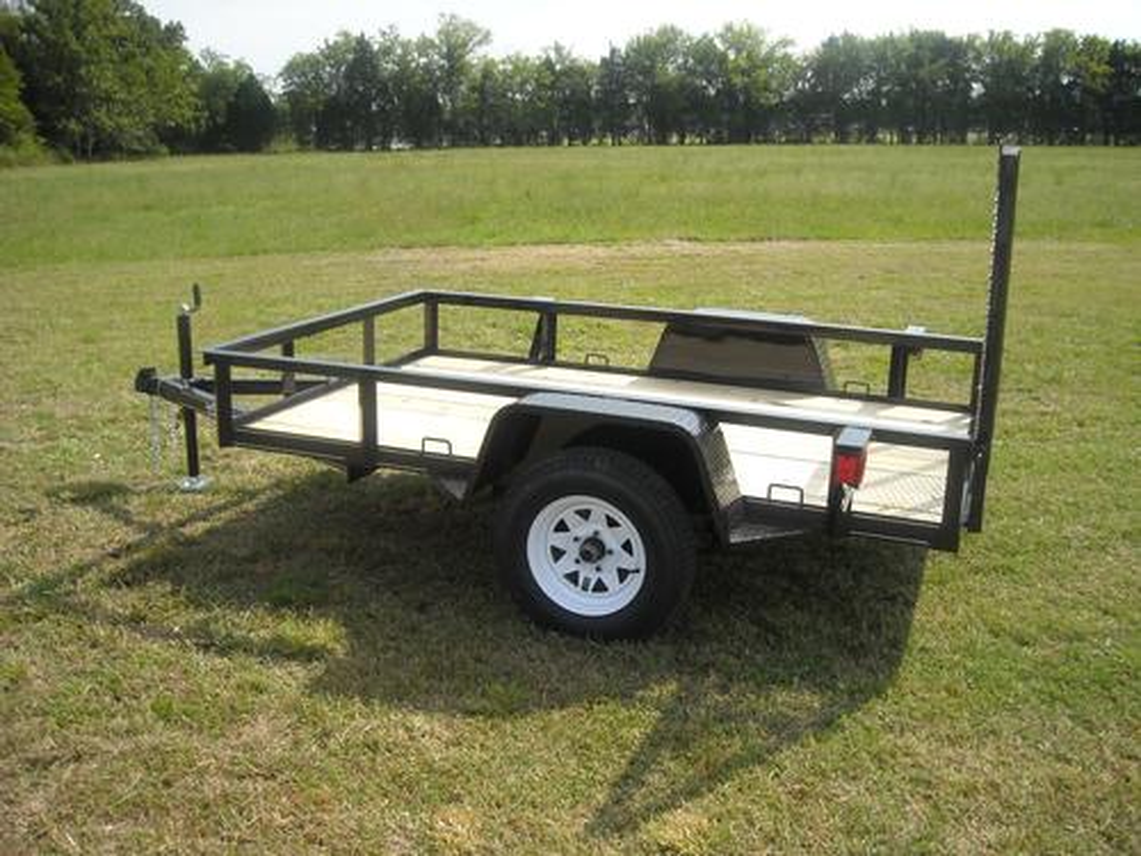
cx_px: 570
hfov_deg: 52.6
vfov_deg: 40.7
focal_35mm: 35
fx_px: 1154
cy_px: 428
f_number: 5.6
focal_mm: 5.7
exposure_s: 1/250
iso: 73
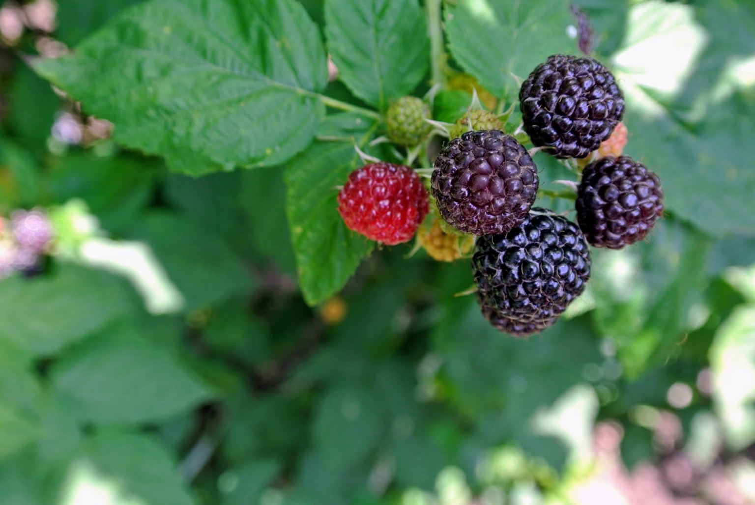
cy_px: 252
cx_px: 378
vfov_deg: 29.9
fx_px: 945
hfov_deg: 43.6
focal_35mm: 45
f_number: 4.5
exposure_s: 1/125
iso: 140
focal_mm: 16.9
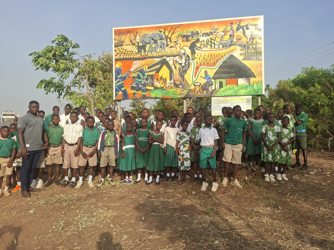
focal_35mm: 23
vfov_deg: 58.9
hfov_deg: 73.9
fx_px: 222
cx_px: 167
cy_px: 125
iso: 50
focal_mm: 5.54
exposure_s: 1/1337
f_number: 1.8
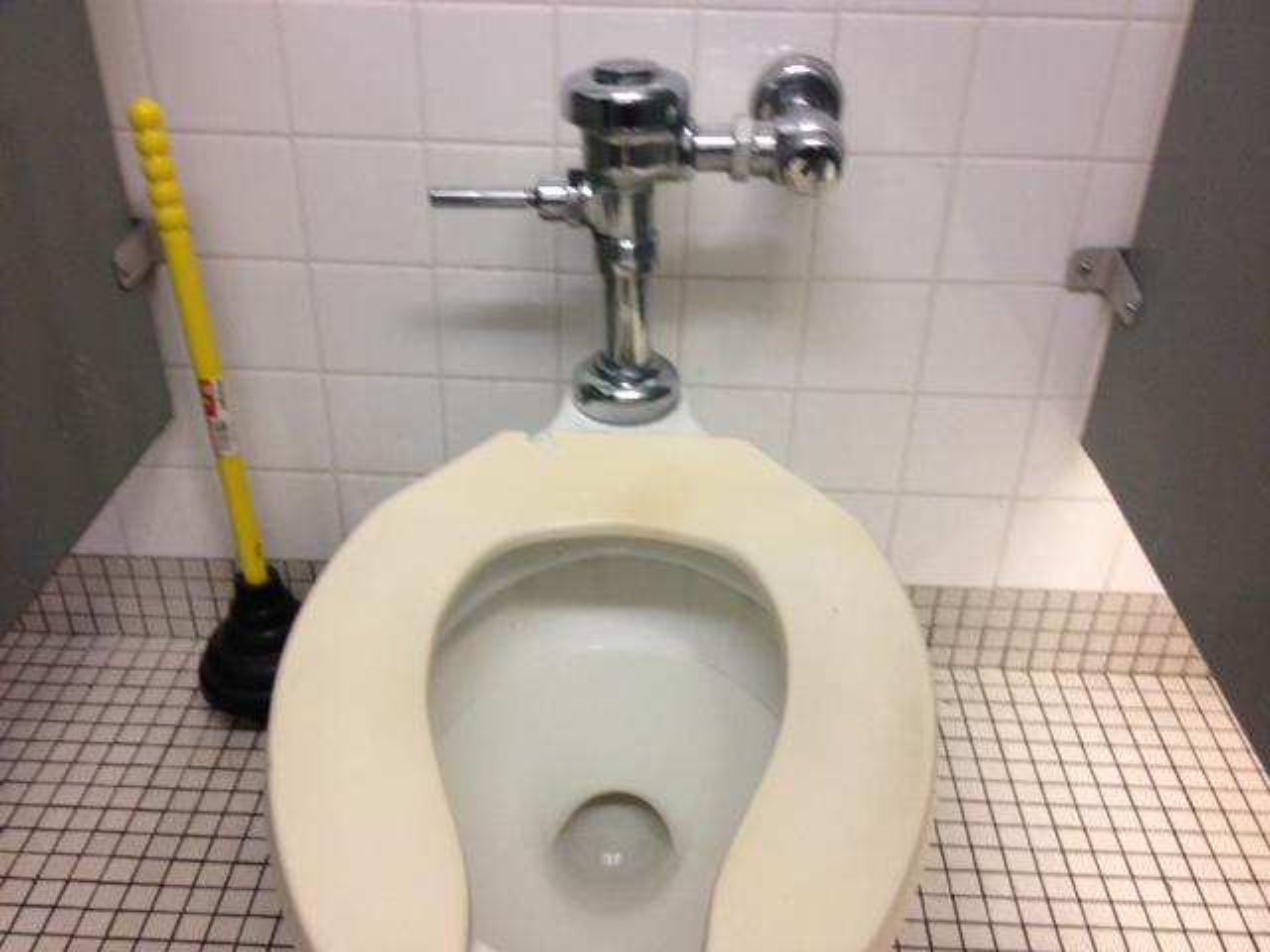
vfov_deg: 40.7
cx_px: 635
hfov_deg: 52.6
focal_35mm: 35
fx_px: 1284
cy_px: 476
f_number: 2.4
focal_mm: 4.28
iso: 125
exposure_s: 1/20
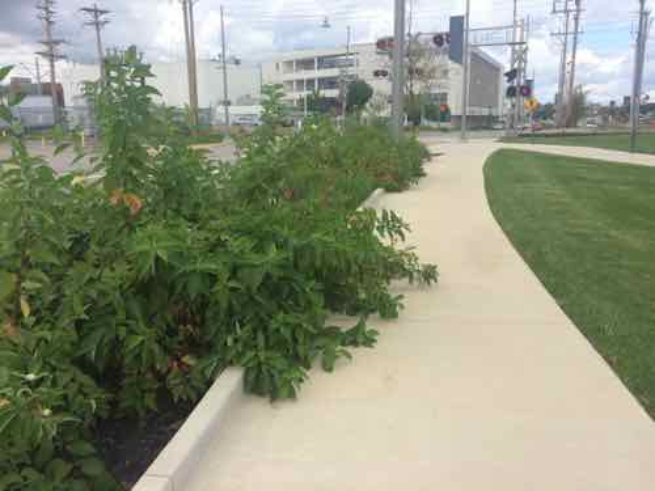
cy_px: 246
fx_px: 549
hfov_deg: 61.7
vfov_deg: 48.2
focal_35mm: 29
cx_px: 328
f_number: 2.2
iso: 32
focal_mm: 4.15
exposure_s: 1/1282
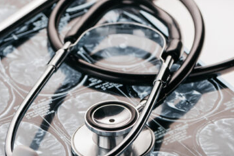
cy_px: 103
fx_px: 1469
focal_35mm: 226
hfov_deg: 9.1
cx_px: 60
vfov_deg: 6.1
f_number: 10
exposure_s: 1/160
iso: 64
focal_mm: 105
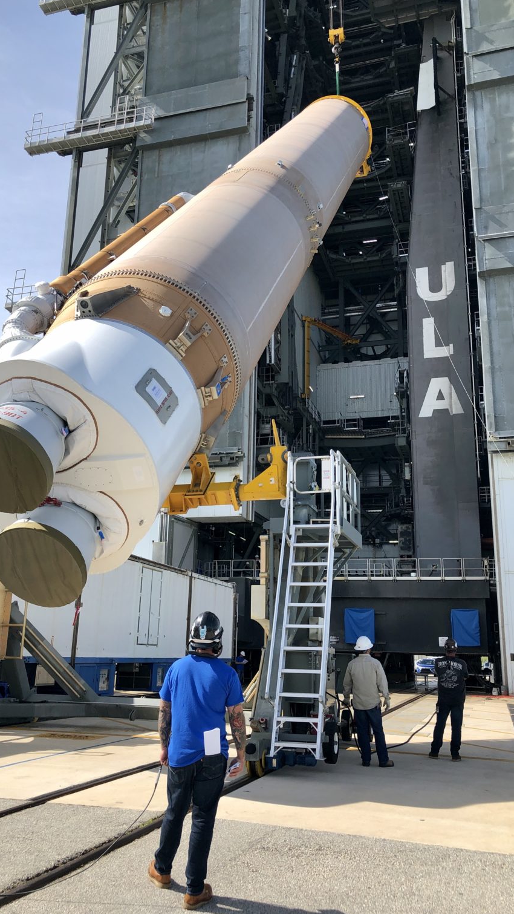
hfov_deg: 37.8
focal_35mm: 31
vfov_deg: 62.6
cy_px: 451
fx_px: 751
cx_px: 249
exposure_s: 1/1312
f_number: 1.8
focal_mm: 3.99
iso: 20
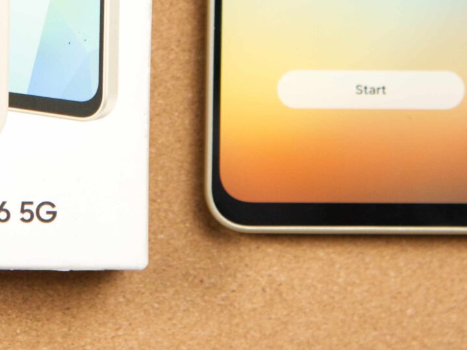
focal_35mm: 236
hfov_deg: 8.4
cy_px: -145
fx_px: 3184
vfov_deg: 6.2
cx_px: 32
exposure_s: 1/125
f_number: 2.8
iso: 1000
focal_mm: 69
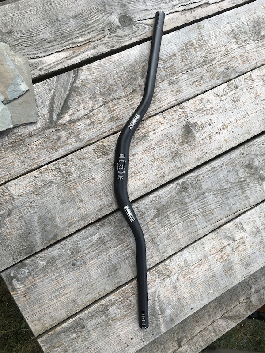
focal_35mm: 29
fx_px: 296
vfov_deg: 61.7
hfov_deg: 48.2
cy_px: 176
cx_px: 132
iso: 25
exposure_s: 1/143
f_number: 2.2
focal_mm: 4.15
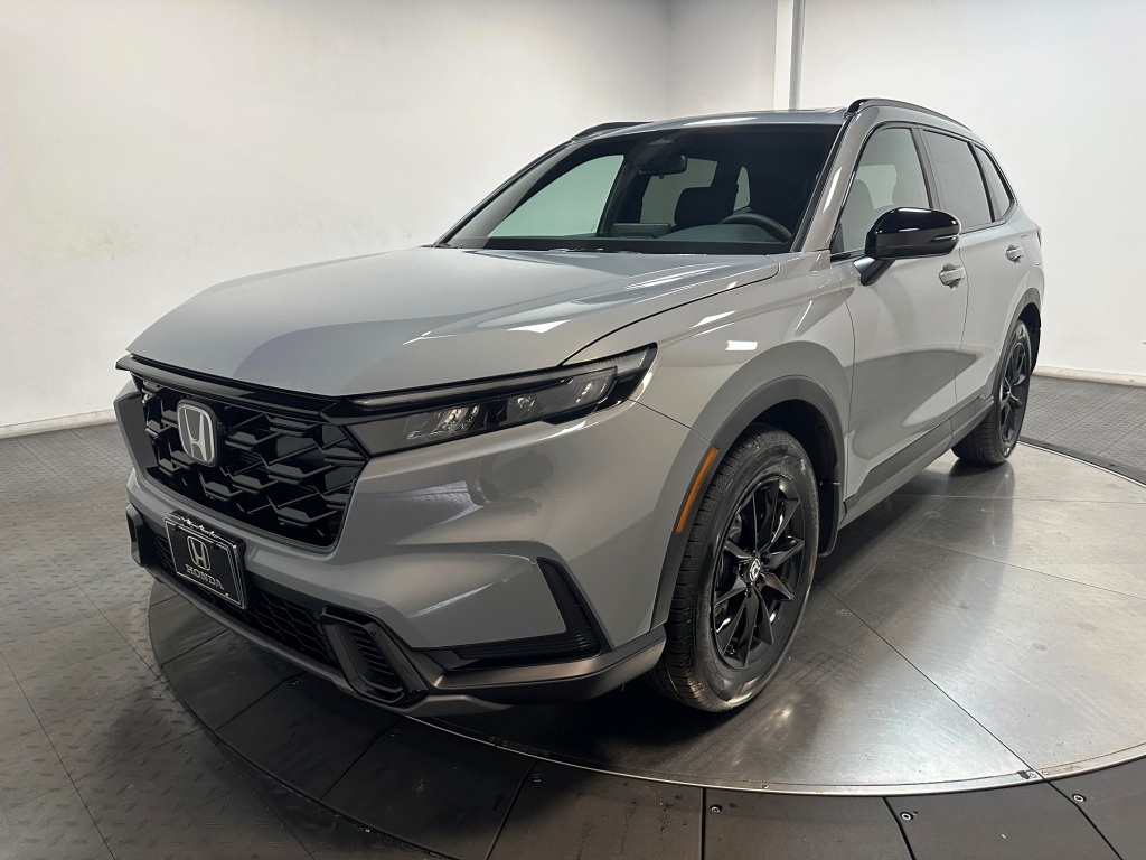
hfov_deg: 71.6
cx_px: 573
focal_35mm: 24
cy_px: 430
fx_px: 795
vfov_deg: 56.8
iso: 320
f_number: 1.78
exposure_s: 1/60
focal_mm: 6.86
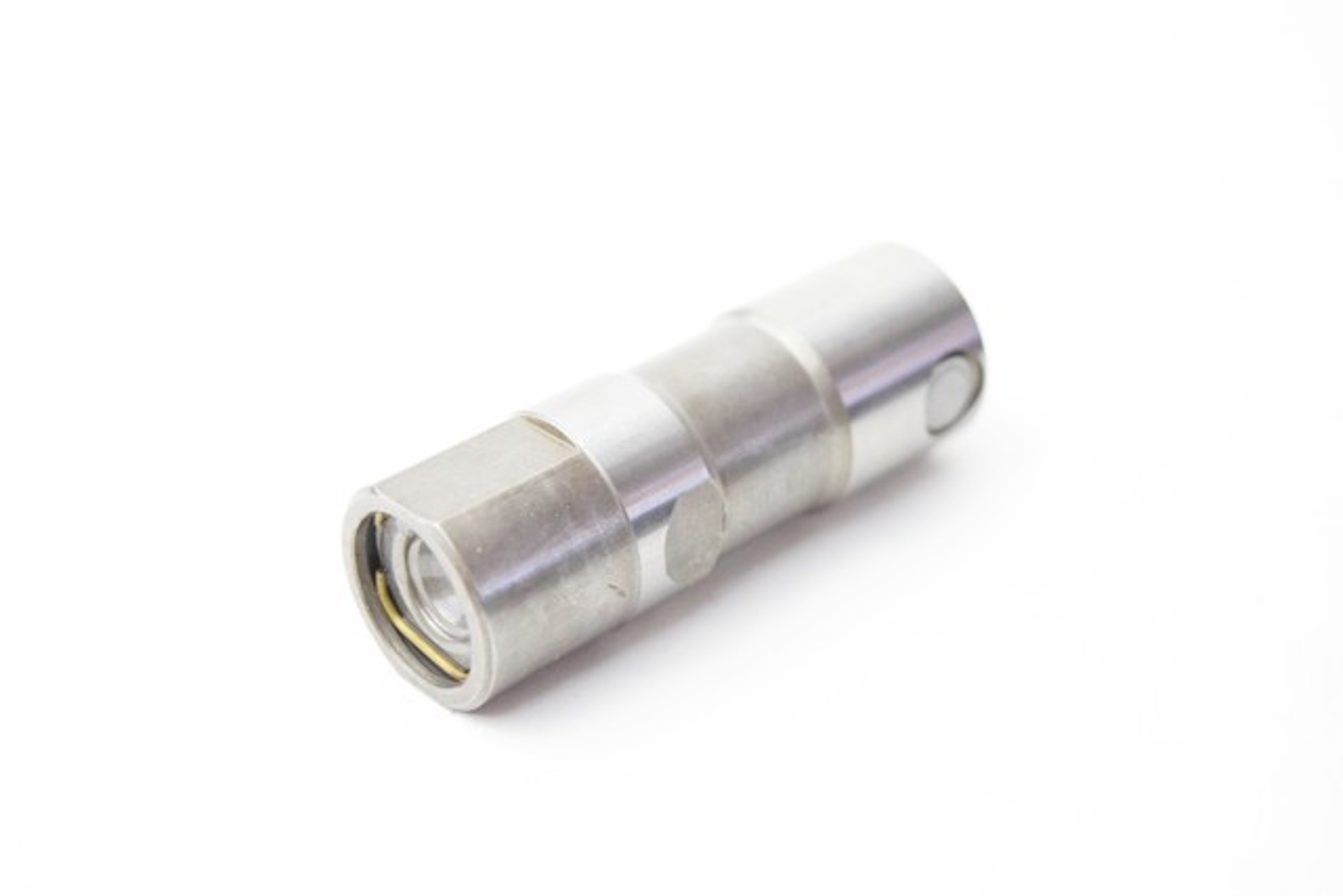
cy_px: 448
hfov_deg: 31.9
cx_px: 672
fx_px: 2351
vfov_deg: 21.6
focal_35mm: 63
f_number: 5
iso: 2800
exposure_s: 1/60
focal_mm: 42
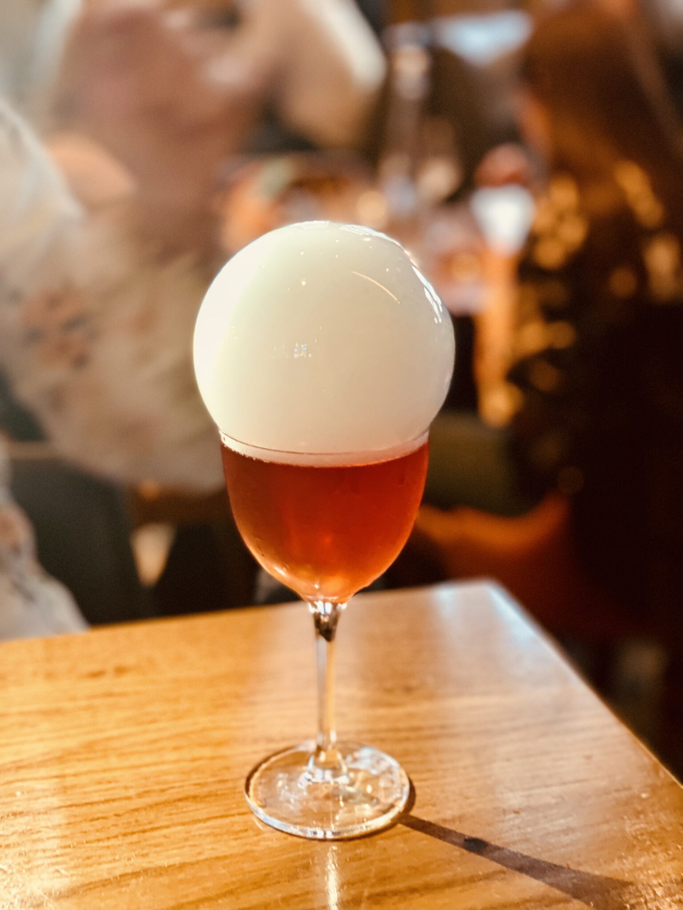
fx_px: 1368
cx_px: 342
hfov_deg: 28.0
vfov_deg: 36.8
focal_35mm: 52
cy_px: 455
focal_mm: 6
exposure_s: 1/14
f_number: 2
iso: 500
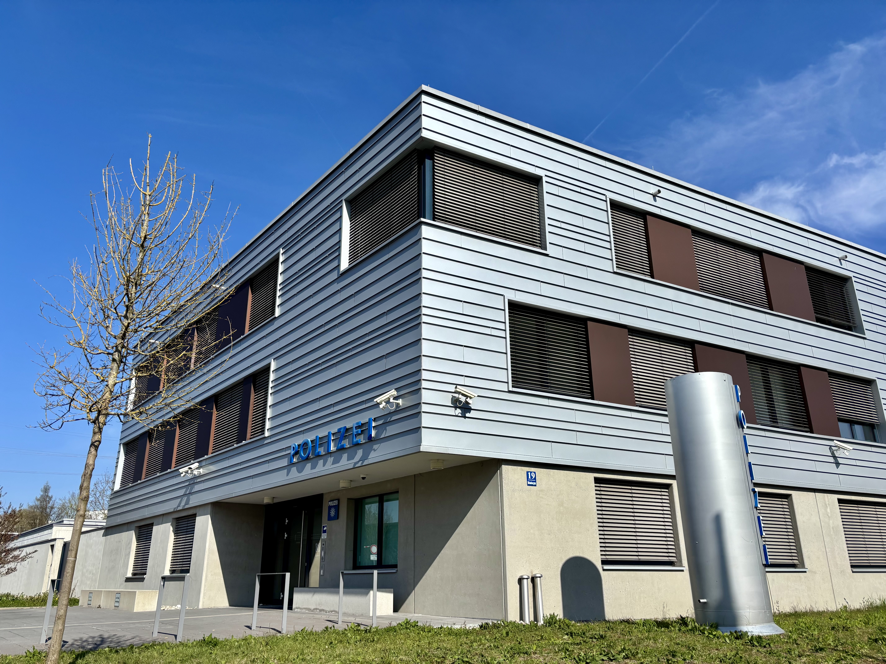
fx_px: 665
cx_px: 443
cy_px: 332
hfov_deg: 67.3
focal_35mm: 26
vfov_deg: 53.1
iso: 50
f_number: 1.6
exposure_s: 1/3534
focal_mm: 5.96
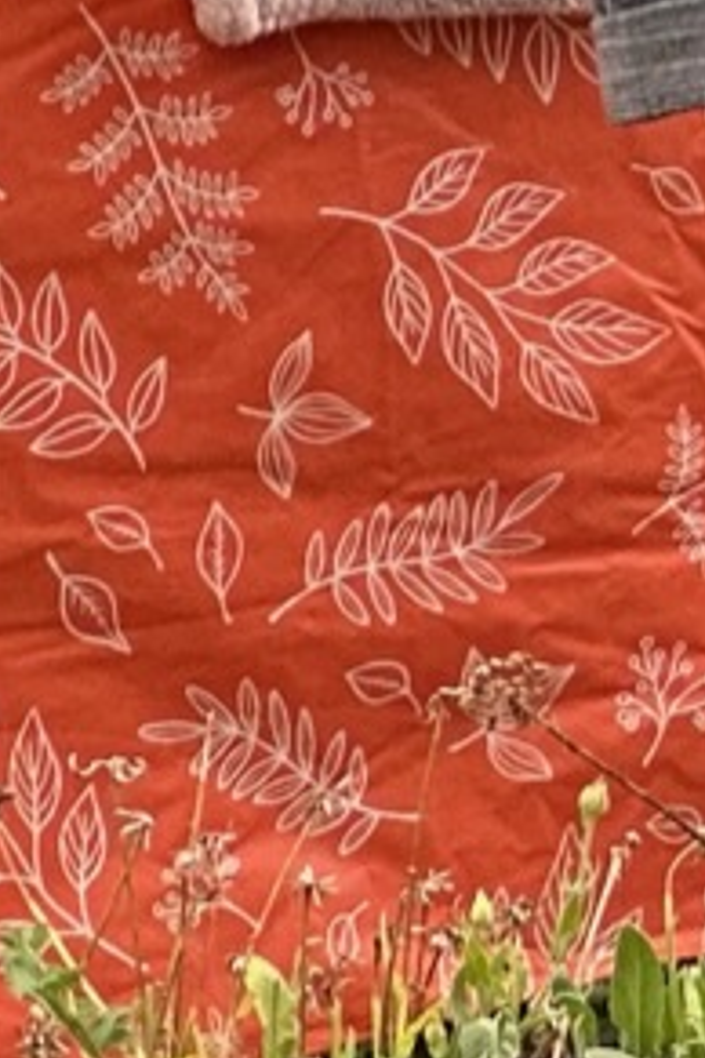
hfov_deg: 2.4
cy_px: -1313
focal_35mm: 563
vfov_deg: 3.6
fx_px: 16537
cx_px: 2640
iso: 64
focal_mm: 9
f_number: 2.8
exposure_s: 1/99
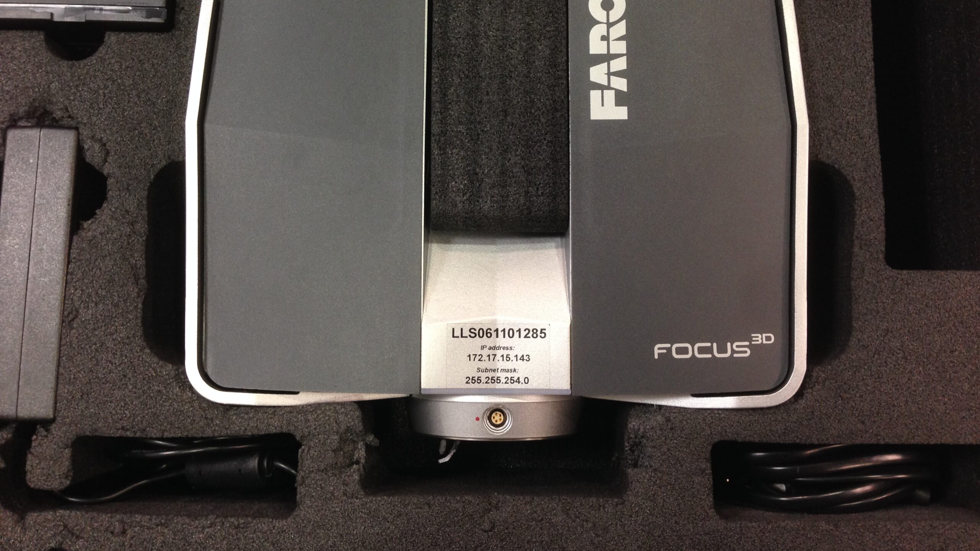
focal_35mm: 36
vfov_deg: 32.6
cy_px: 193
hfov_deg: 55.3
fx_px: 935
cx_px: 490
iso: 125
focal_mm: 4.12
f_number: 2.4
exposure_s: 1/20
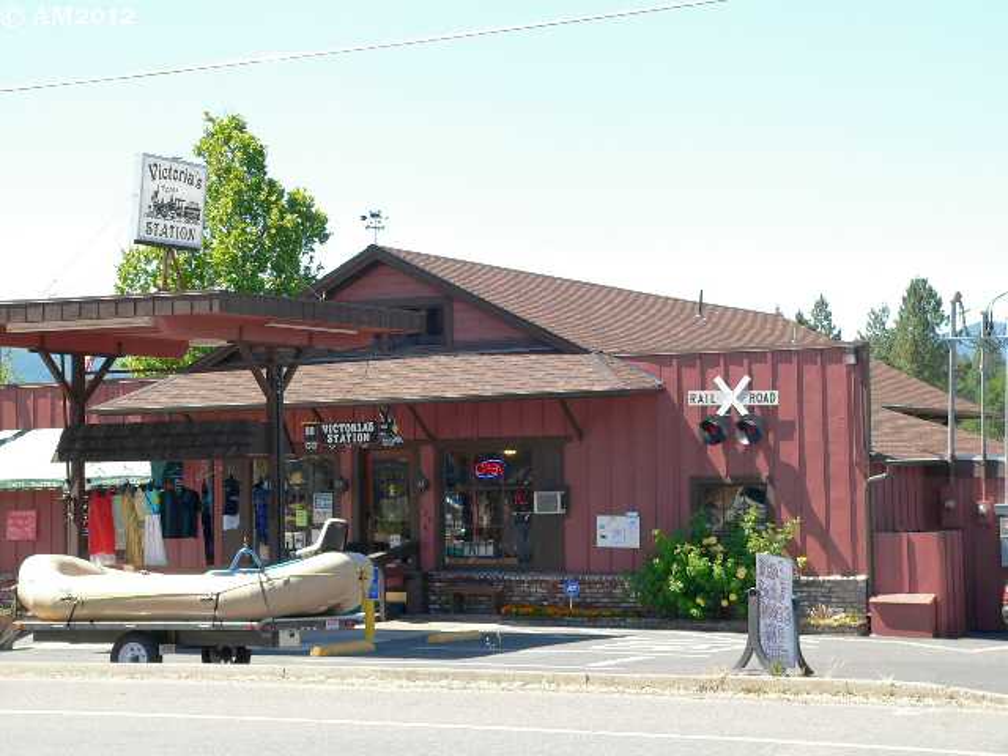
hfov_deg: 26.7
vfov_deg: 20.2
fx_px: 2126
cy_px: 378
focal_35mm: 73
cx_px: 504
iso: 80
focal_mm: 12.1
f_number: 4
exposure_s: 1/160
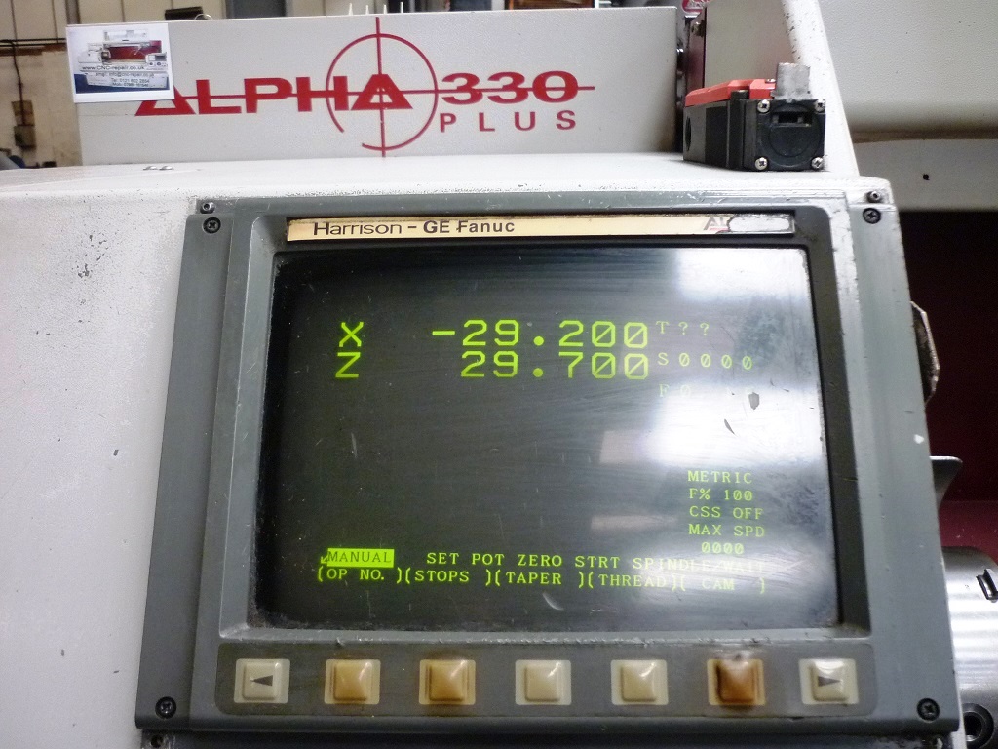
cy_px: 374
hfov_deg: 55.4
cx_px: 499
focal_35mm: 33
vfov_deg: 42.9
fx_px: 951
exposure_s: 1/30
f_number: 2.8
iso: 320
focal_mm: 5.5
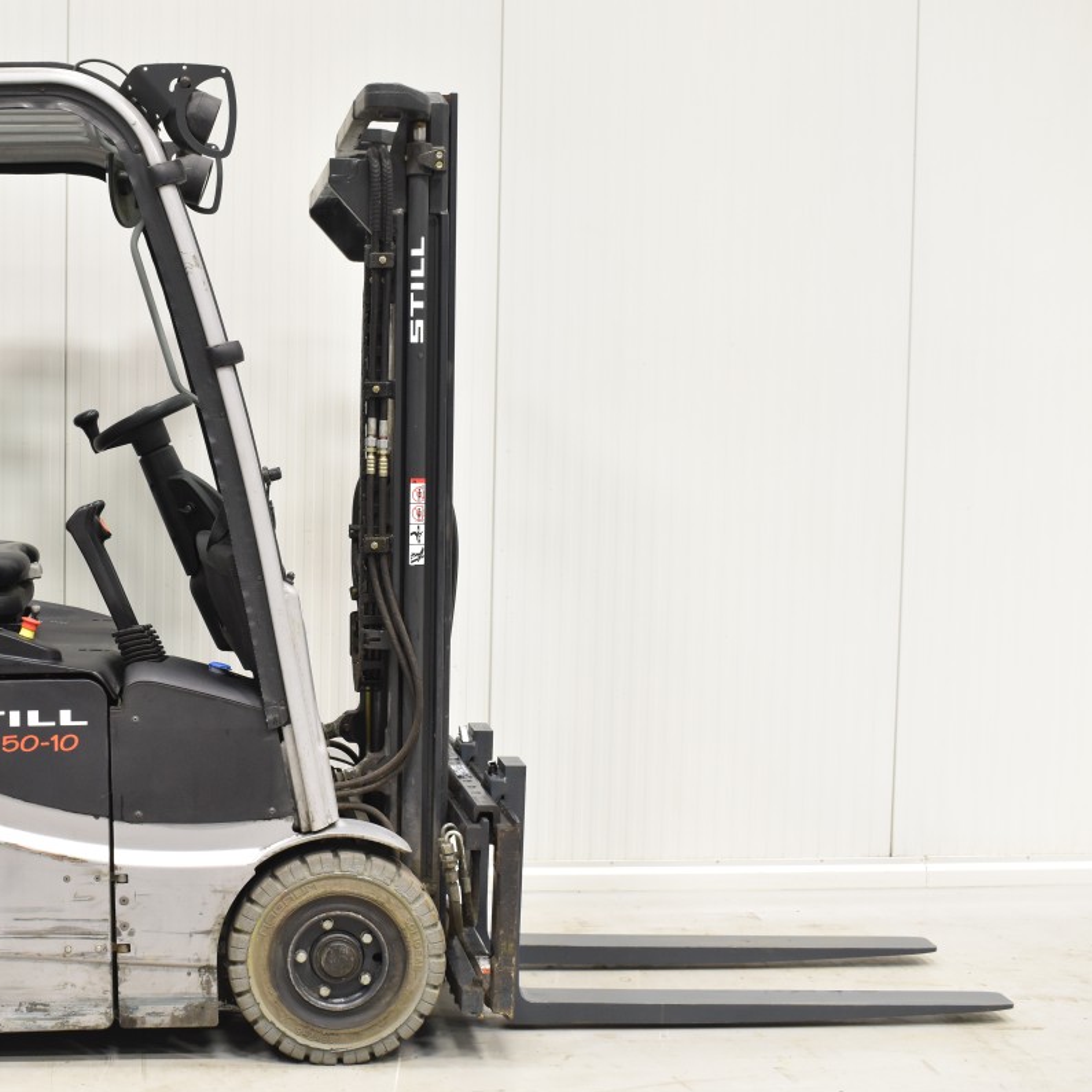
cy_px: 545
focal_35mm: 50
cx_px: 297
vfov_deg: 34.0
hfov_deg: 33.5
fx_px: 1785
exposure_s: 1/13
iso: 1000
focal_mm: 26
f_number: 7.1
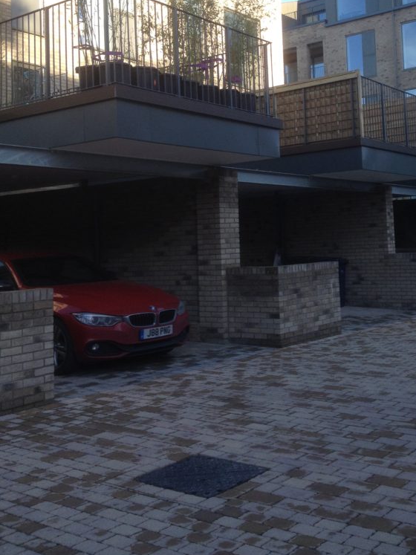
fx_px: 769
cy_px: 181
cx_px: 285
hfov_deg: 30.0
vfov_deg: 39.2
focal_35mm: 48
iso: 50
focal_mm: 4.28
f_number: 2.4
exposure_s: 1/343
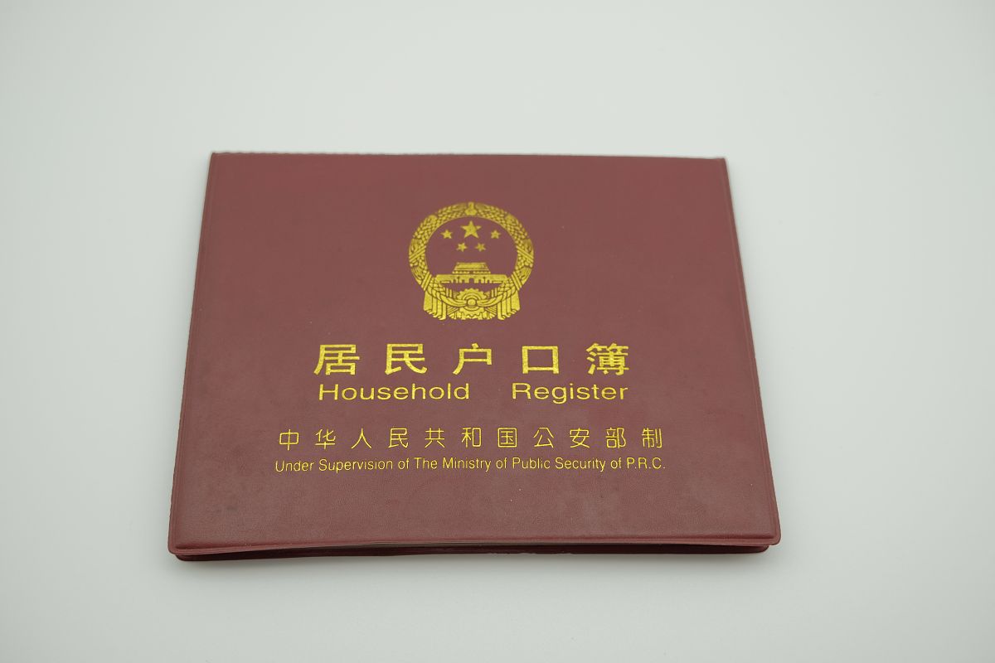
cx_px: 498
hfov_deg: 47.4
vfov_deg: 32.6
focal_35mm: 41
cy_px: 332
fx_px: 1133
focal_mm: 27.1
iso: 200
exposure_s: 1/125
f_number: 4.4
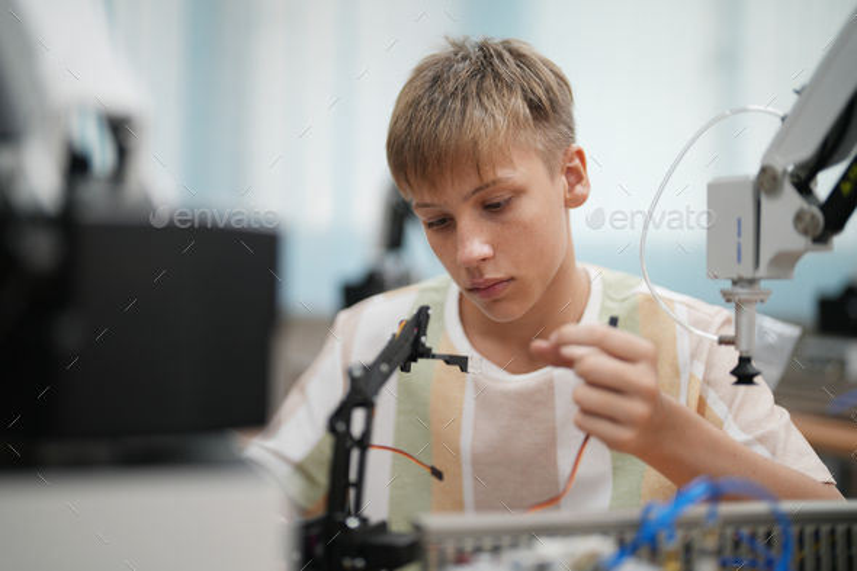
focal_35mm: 50
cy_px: 286
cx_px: 428
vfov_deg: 27.0
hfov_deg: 39.6
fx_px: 1190
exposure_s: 1/143
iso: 200
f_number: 1.2
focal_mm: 50
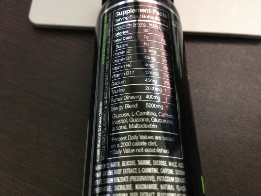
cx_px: 130
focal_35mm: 33
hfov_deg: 55.4
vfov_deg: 42.9
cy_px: 98
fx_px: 249
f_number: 2.4
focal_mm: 4.12
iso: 320
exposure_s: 1/20
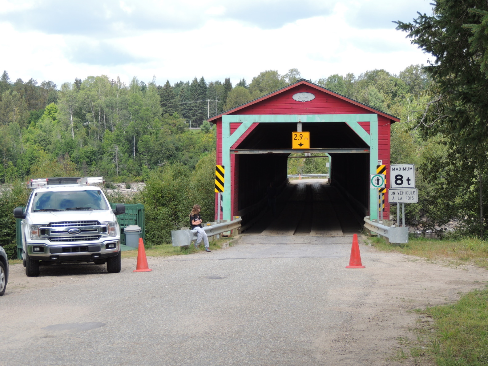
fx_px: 1269
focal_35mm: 90
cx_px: 244
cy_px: 183
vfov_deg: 16.4
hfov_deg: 21.8
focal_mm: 16
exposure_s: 1/320
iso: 100
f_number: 4.1
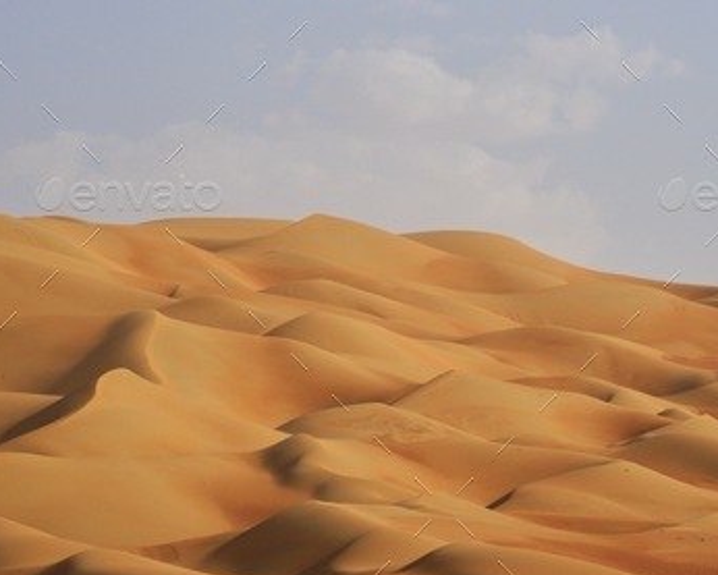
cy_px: 291
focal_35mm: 168
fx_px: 3571
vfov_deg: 9.2
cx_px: 434
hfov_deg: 11.5
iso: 200
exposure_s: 1/8000
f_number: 4.5
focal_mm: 70
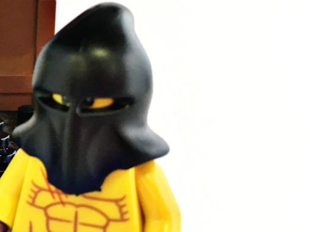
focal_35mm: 86
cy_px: 108
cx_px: -75
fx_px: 770
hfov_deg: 21.0
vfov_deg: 17.2
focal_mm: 4.15
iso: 64
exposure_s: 1/30
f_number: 2.2
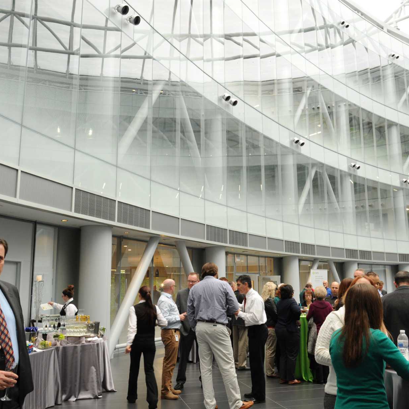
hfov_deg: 48.4
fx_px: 454
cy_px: 200
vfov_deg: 48.4
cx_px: 217
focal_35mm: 34
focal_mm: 24
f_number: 8
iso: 1600
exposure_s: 1/60
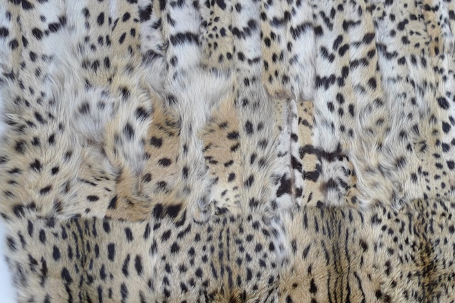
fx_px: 480
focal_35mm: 38
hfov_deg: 50.0
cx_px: 294
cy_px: 164
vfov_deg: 35.0
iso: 125
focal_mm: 5.1
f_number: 2
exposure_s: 1/30
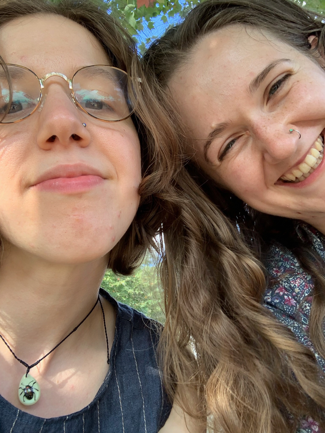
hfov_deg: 44.2
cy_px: 216
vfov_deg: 56.8
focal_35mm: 32
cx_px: 162
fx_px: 401
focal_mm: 2.87
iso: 40
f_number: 2.2
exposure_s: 1/121
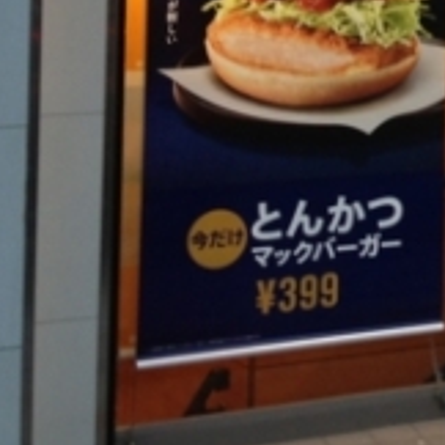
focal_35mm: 135
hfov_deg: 11.7
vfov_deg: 12.6
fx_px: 1963
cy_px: -106
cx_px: 871
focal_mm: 4.13
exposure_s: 1/20
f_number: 2.4
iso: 50
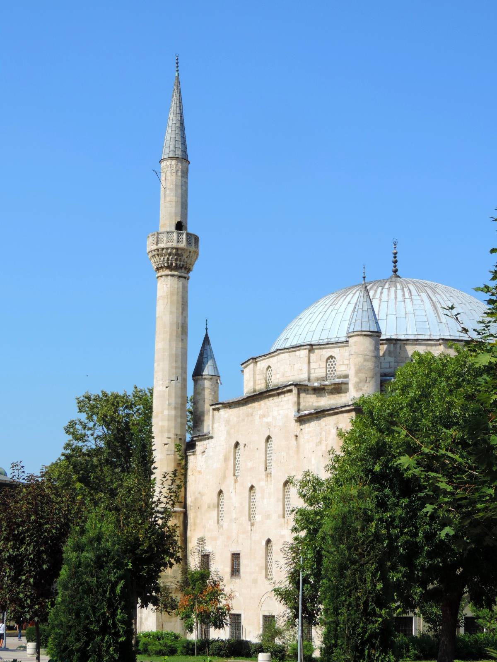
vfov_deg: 27.8
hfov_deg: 21.0
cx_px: 248
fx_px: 1340
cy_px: 331
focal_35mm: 70
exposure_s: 1/1250
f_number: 3.9
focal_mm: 12.4
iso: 80
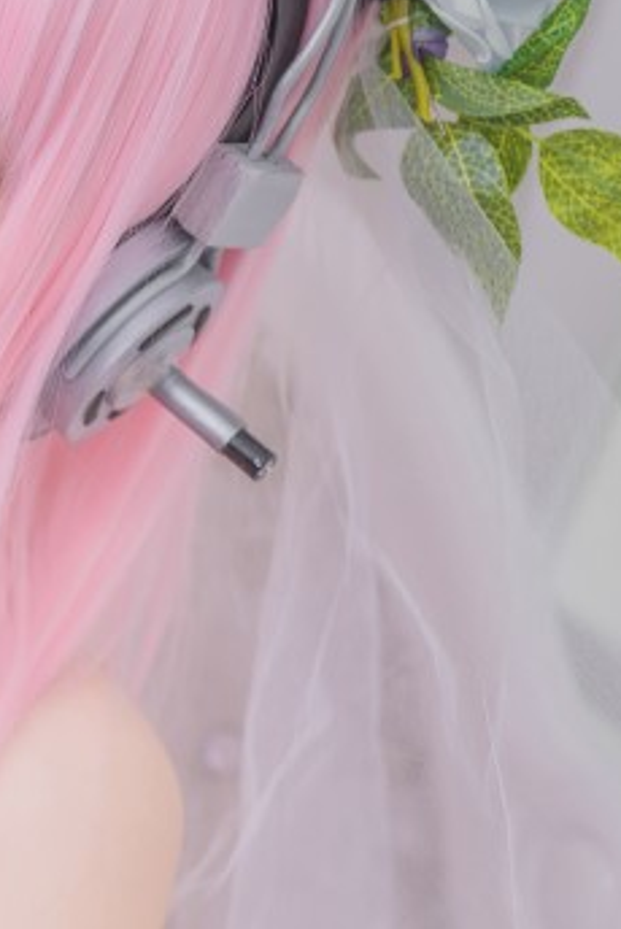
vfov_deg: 16.4
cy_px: 915
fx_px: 3150
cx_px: -310
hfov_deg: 10.8
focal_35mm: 122
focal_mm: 35
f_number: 2
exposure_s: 1/125
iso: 100
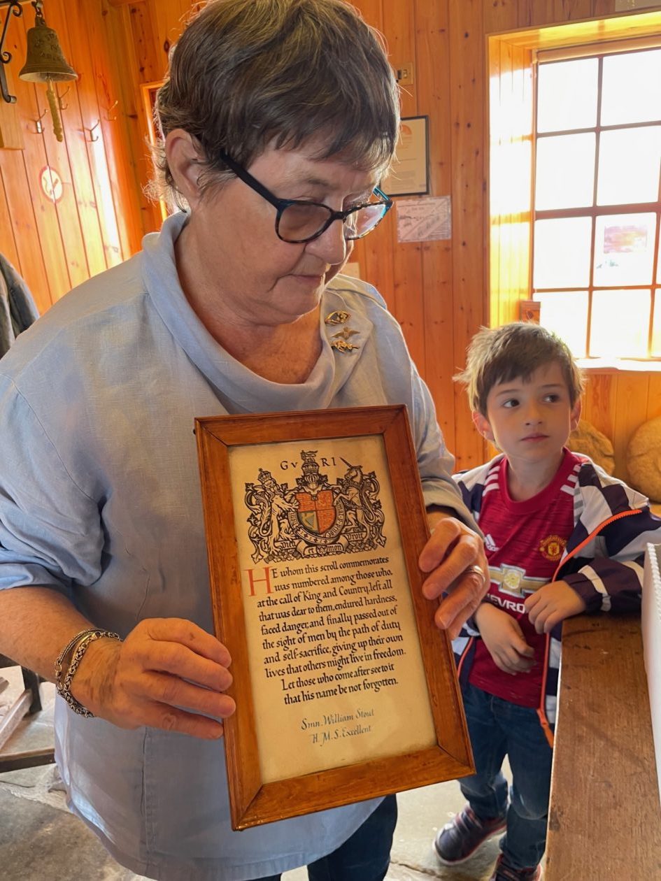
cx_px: 330
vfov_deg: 67.3
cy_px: 440
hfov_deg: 53.1
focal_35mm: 26
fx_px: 662
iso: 80
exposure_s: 1/50
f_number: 1.6
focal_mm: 4.2
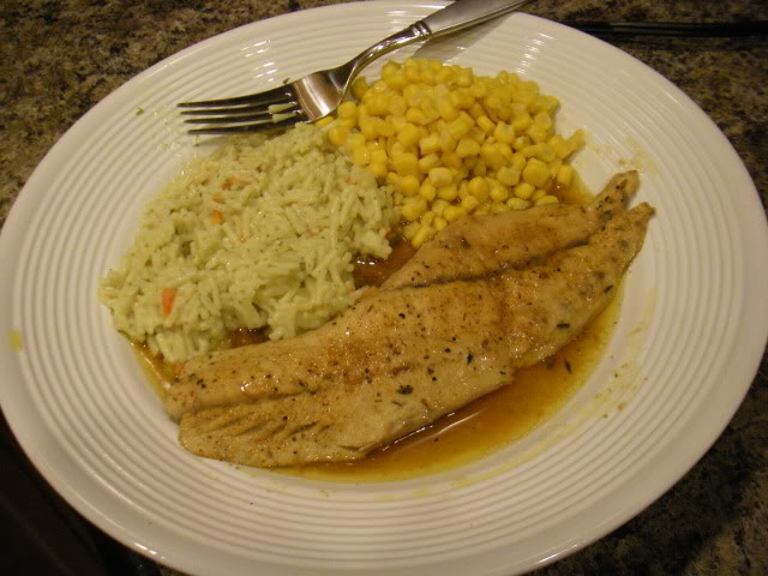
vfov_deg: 37.7
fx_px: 843
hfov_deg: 49.0
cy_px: 288
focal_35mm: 38
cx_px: 384
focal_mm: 6.3
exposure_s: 1/50
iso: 320
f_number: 3.3
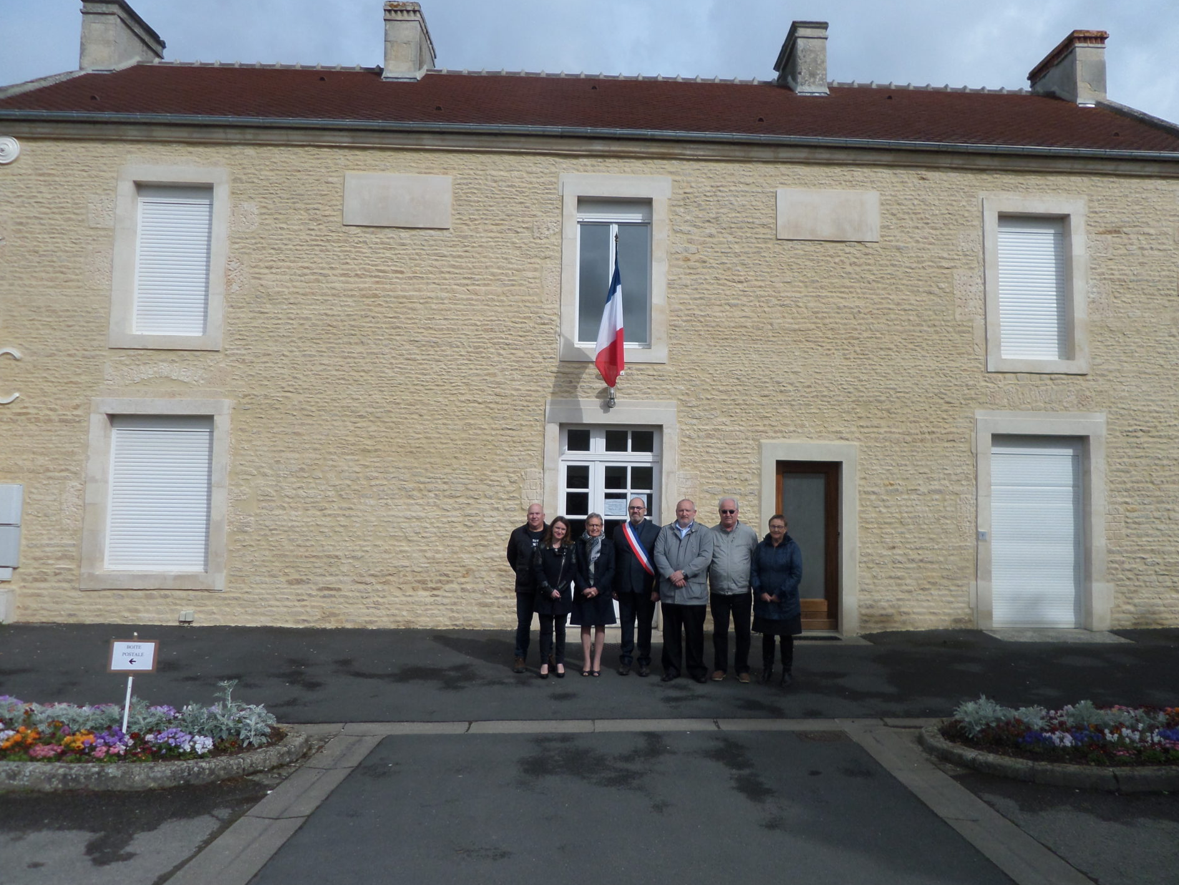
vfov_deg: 53.0
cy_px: 420
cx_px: 621
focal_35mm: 26
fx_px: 886
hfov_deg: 67.2
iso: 80
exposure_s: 1/1500
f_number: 3.1
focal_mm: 4.3
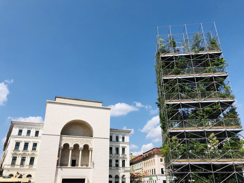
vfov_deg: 49.7
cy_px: 92
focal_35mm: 28
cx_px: 122
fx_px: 197
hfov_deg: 63.4
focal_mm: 3.99
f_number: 1.8
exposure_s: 1/2825
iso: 20
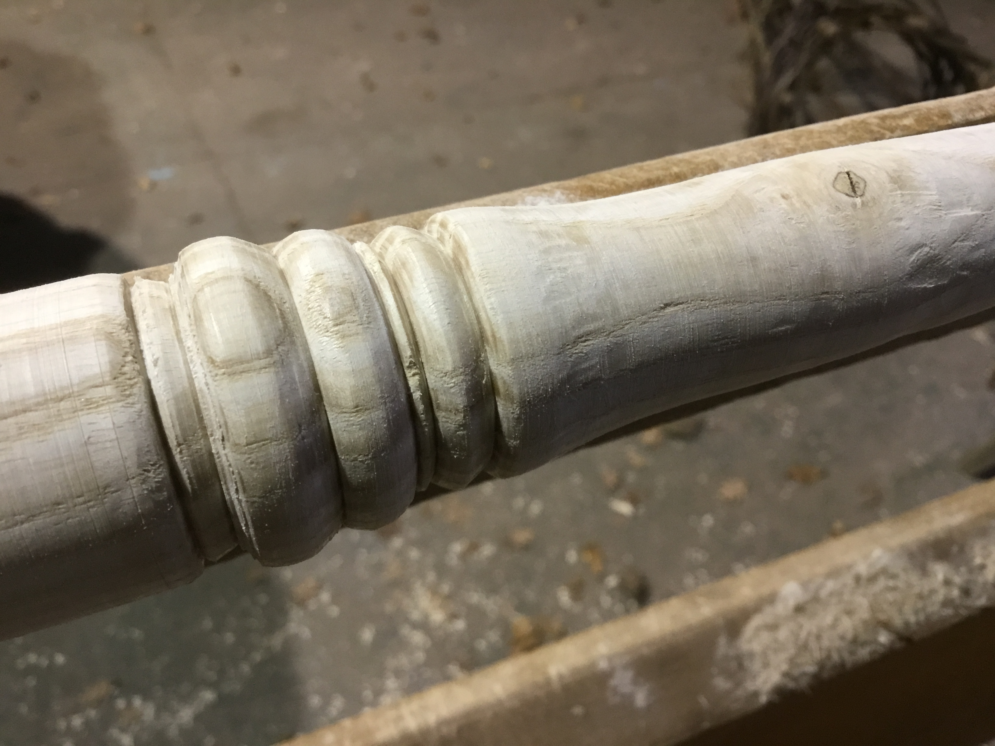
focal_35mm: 31
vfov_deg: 45.4
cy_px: 373
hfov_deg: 58.4
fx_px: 891
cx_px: 498
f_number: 2.4
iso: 125
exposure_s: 1/33
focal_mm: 3.3
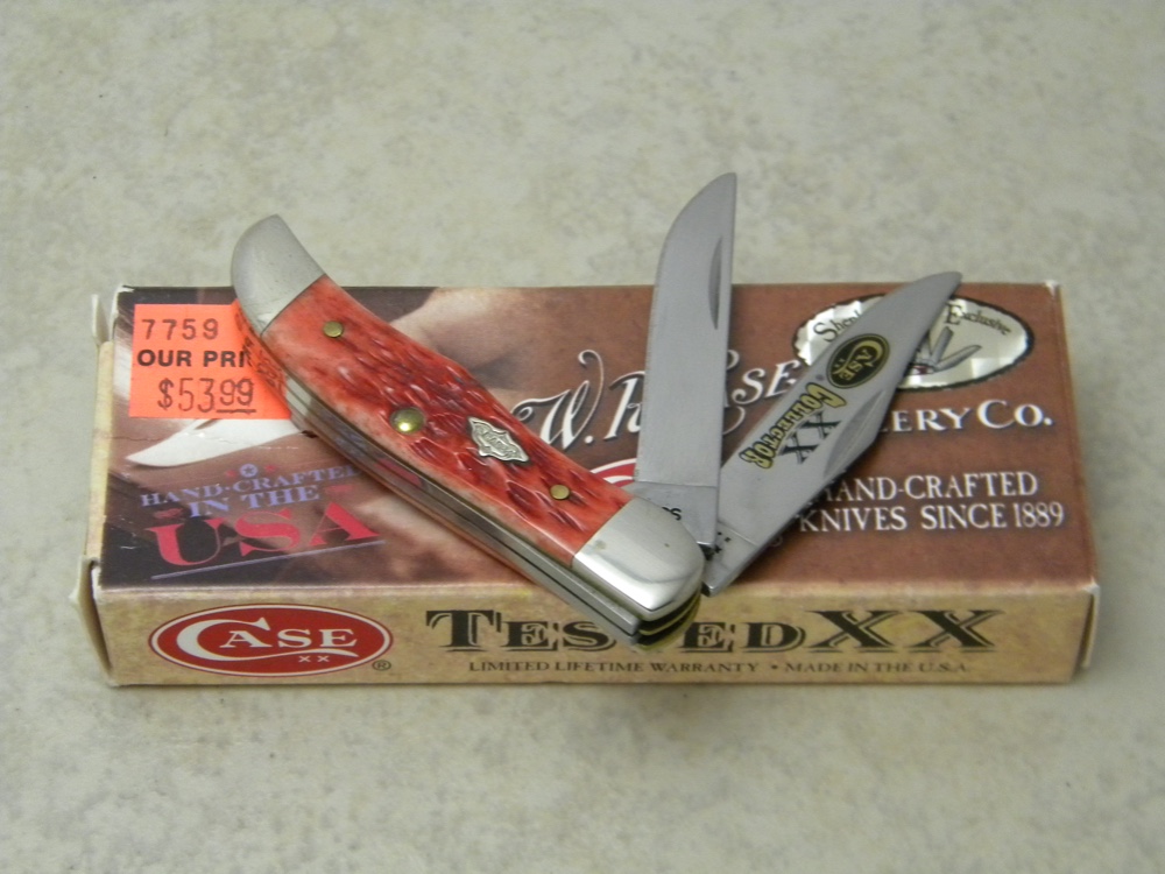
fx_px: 2793
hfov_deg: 23.6
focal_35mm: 83
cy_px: 437
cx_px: 582
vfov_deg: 17.8
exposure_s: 1/30.7
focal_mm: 15.1
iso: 400
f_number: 4.5
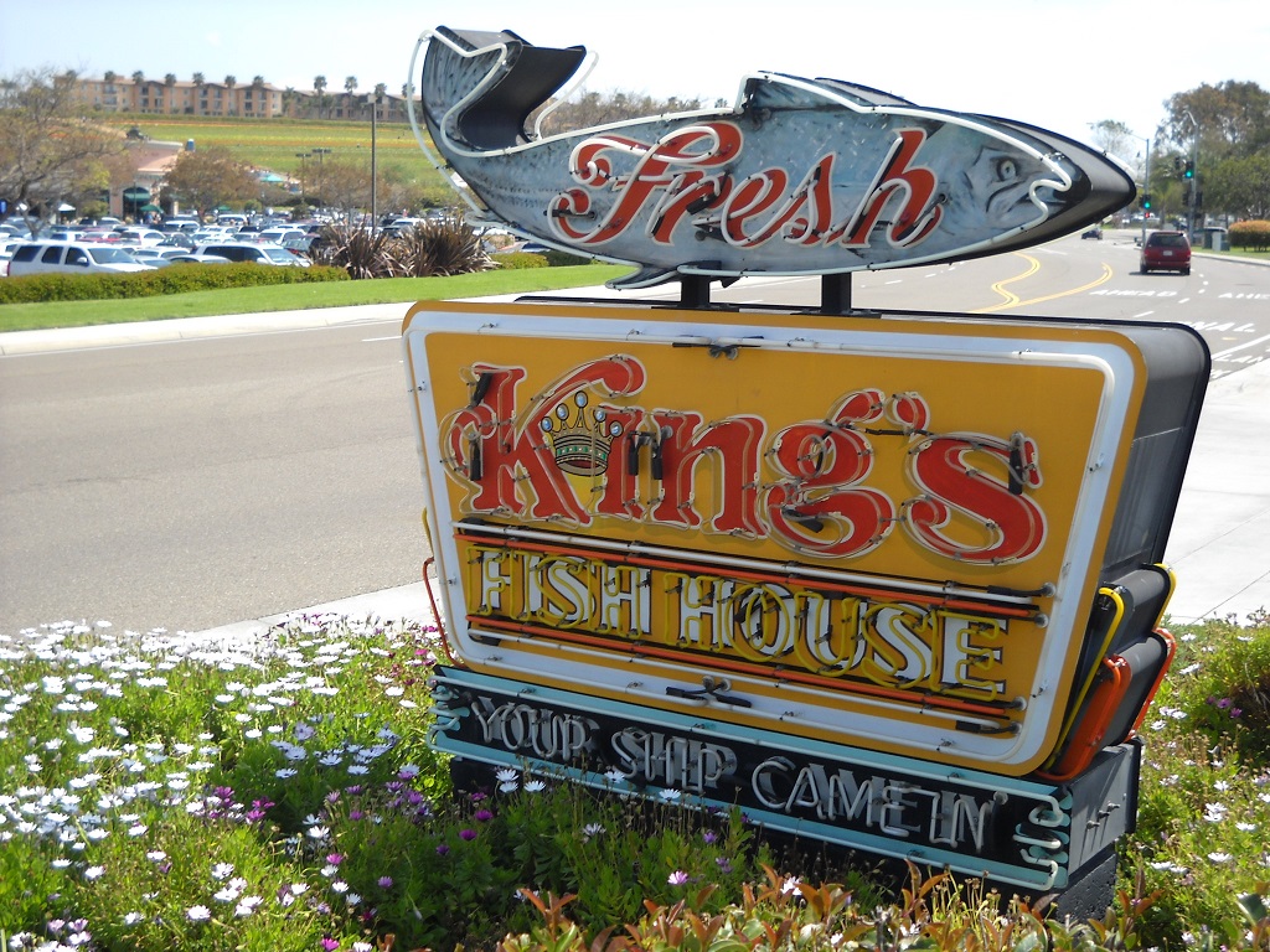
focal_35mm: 48
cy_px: 476
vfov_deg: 30.3
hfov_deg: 39.7
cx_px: 635
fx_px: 1761
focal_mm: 7.88
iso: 64
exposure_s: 1/129
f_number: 5.8
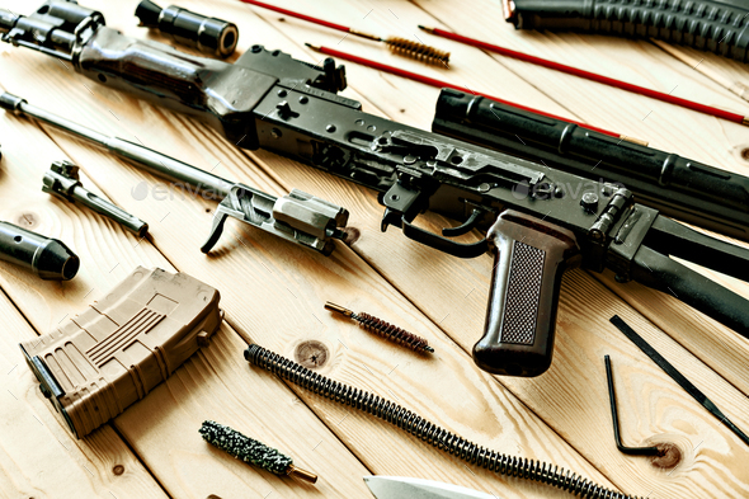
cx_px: 374
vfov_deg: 24.6
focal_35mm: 55
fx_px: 1144
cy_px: 250
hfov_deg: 36.3
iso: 400
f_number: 5
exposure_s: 1/125
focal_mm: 55
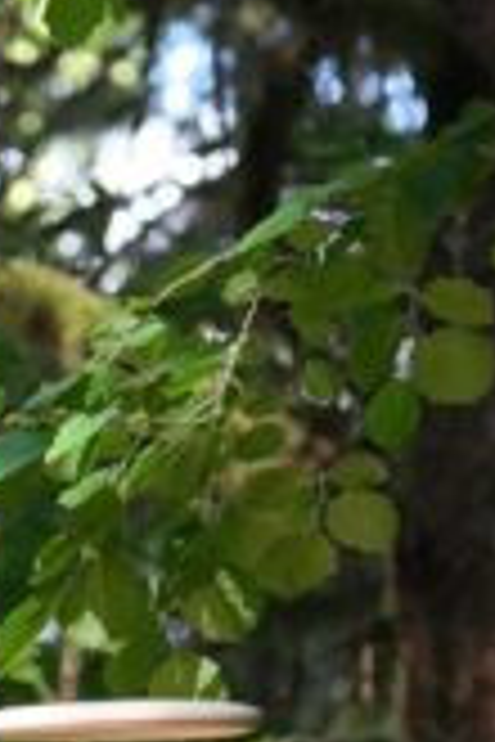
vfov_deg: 2.6
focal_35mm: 787
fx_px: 16231
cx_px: -140
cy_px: 1187
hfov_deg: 1.7
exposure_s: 1/140
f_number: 2.5
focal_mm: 75
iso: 320
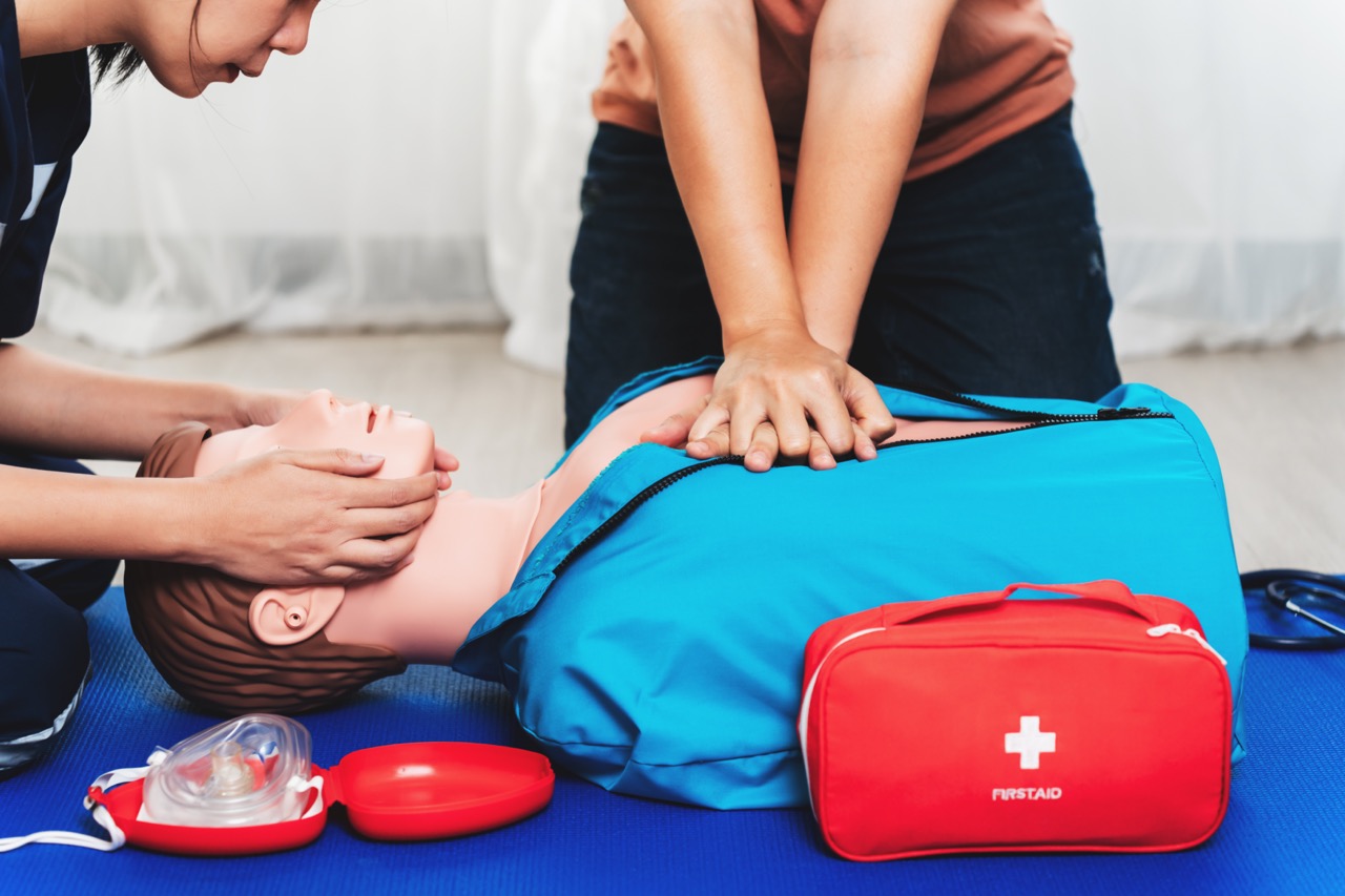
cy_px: 448
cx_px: 672
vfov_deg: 18.7
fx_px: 2727
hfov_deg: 27.7
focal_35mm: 73
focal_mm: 73
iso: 400
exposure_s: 1/80
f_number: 2.8
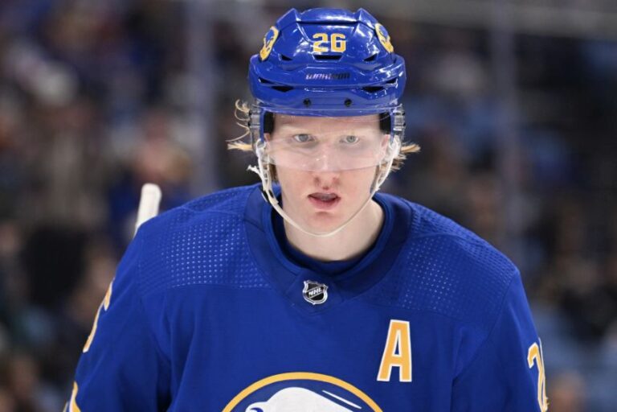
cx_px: 308
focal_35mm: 200
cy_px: 206
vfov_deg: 6.9
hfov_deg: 10.3
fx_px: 3428
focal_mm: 200
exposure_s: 1/1600
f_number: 3.5
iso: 4000
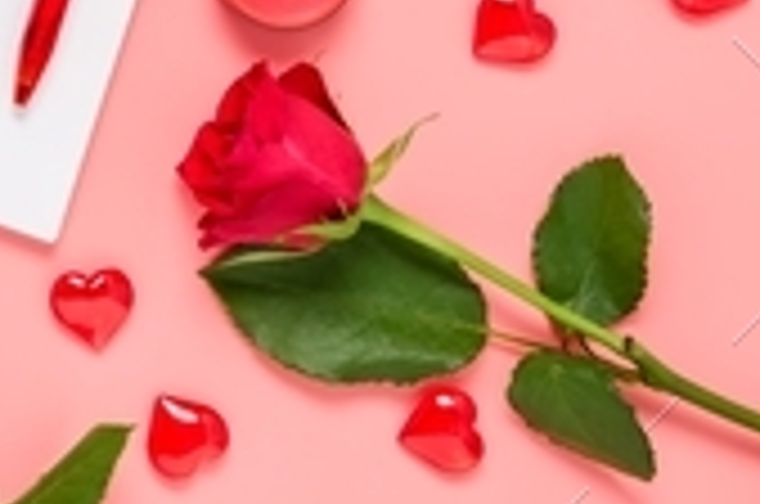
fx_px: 3097
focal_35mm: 147
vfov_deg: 9.0
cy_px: -279
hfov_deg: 13.0
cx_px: -486
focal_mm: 28
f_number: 8
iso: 100
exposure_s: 1/4
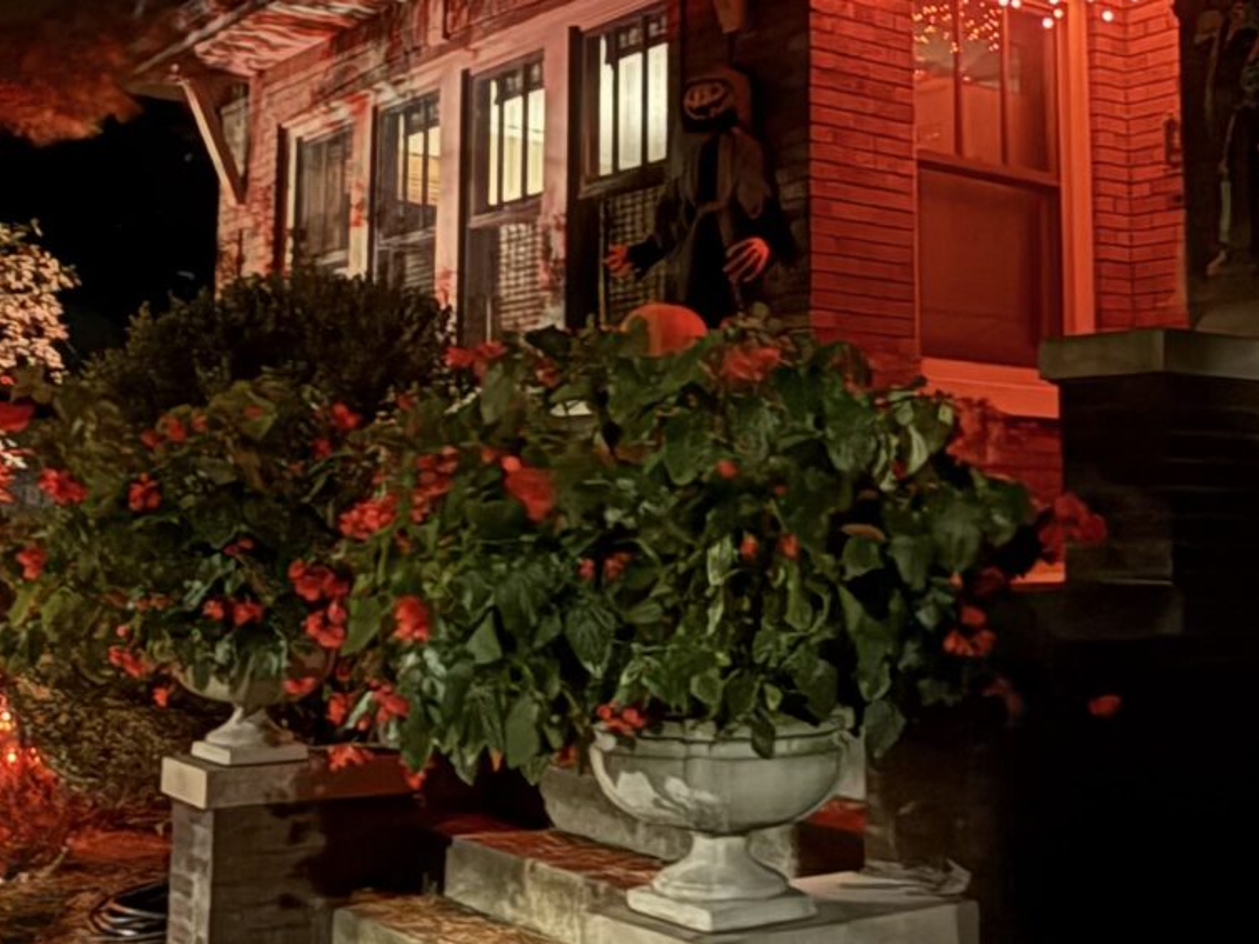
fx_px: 1382
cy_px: 240
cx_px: 108
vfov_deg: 36.8
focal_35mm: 38
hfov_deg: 44.3
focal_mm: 2.22
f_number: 2.2
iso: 2000
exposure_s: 1/7
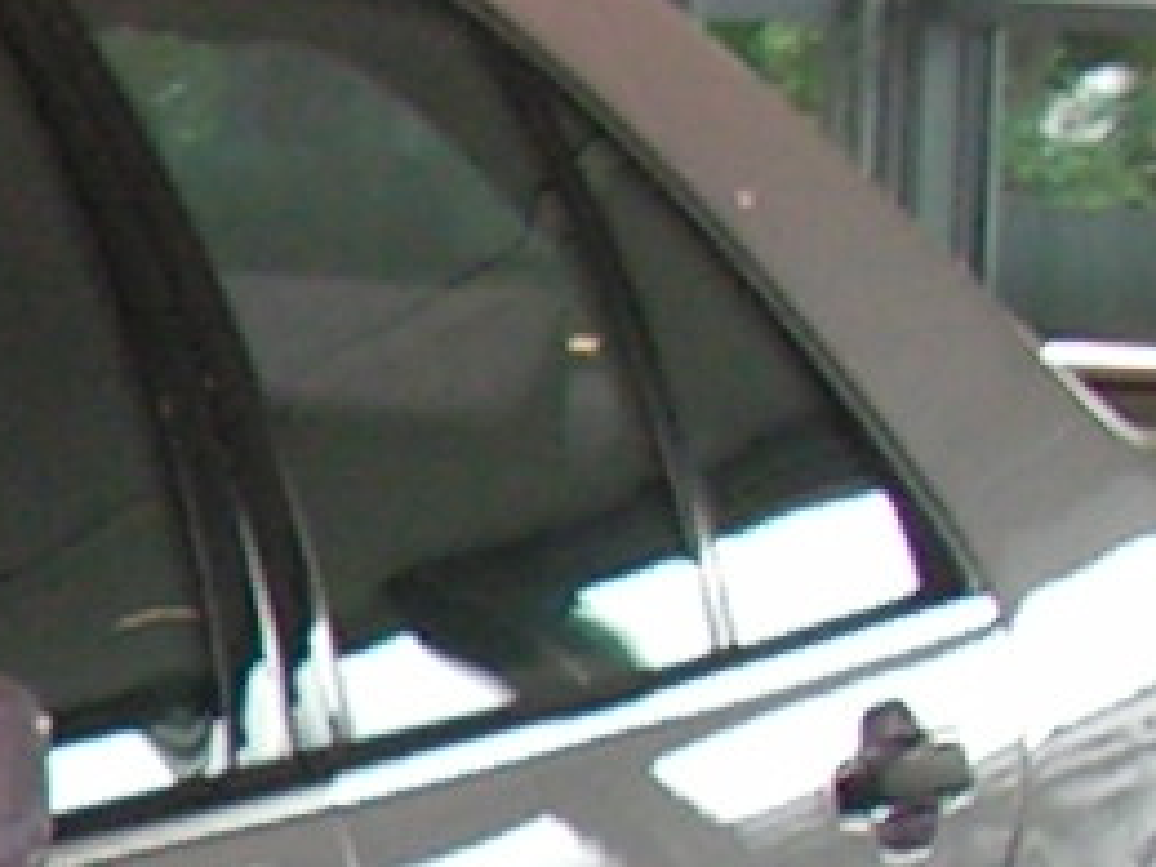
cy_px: 1258
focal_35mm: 284
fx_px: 9484
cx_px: -1187
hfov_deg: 6.7
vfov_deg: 5.2
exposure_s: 1/40
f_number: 3.2
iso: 100
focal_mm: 6
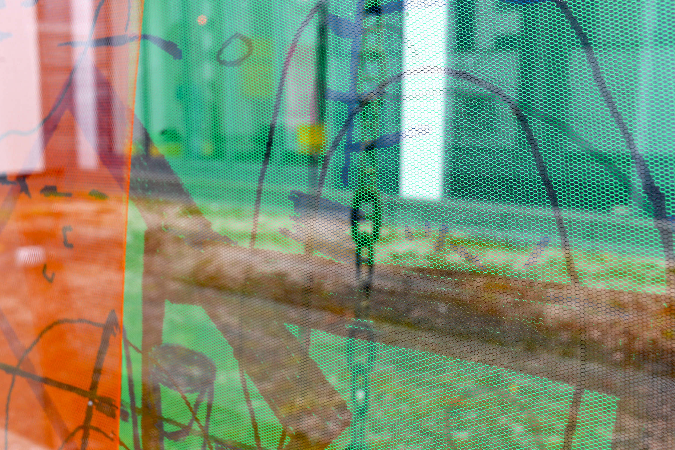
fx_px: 694
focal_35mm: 37
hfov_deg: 51.9
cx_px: 331
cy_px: 234
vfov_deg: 36.0
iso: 400
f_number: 8
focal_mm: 35
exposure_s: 1/250
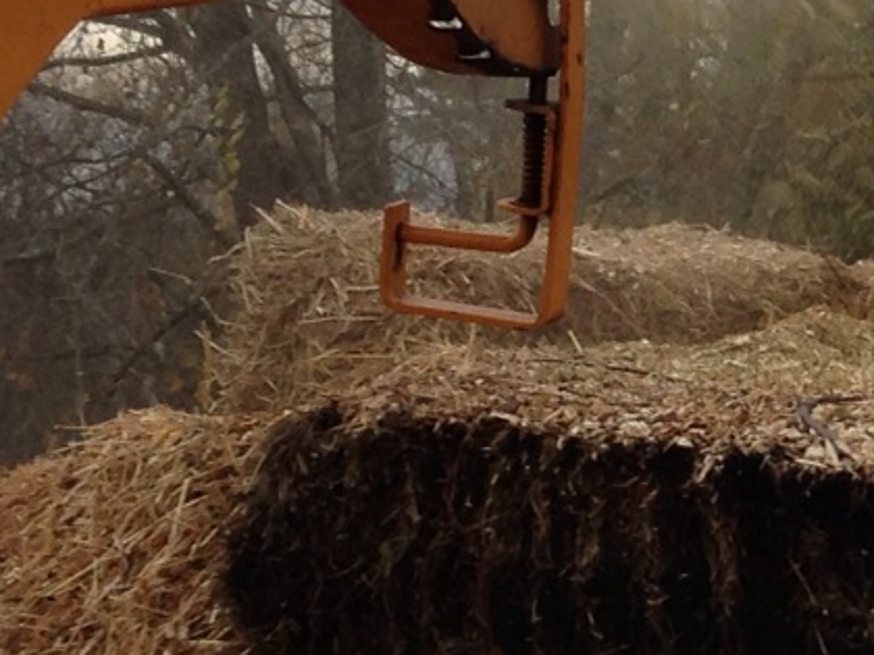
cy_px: 187
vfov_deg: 9.2
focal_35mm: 161
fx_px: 4065
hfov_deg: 11.8
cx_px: 1230
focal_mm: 4.13
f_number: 2.4
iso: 50
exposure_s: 1/120
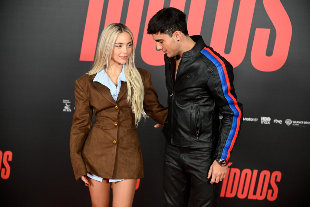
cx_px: 155
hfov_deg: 26.0
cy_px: 104
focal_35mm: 78
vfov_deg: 17.5
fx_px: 672
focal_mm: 78
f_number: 3.2
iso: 1600
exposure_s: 1/250
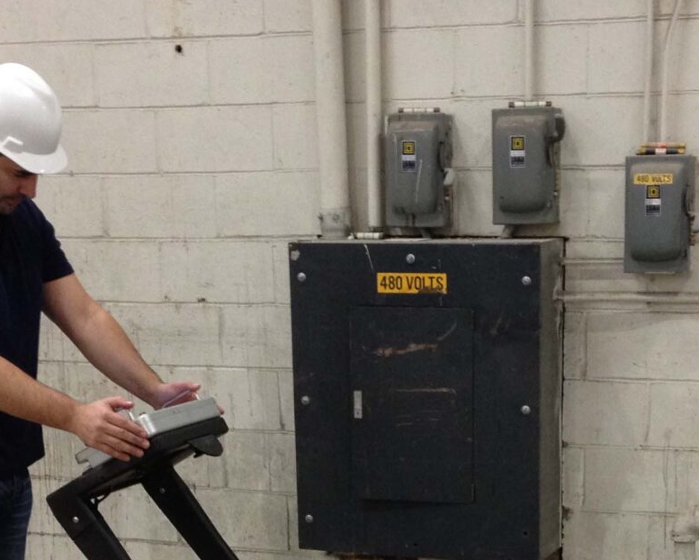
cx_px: 428
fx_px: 1862
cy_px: 601
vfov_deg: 16.6
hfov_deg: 21.2
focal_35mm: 90
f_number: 2.4
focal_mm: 4.28
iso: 160
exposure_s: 1/20
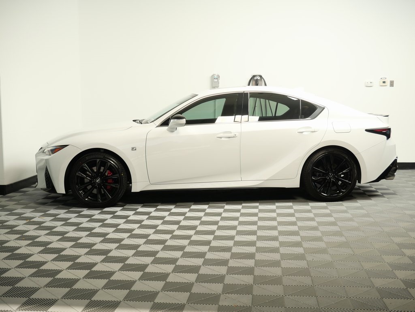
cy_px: 156
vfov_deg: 32.9
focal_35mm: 44
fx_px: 528
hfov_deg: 42.9
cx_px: 208
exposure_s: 1/250
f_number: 5.6
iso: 250
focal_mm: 22
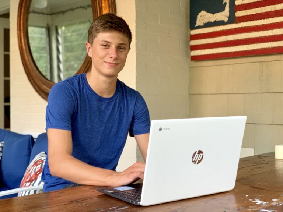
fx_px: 425
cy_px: 106
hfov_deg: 36.8
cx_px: 142
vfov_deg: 28.0
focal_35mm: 52
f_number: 2.4
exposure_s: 1/60
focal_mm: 6
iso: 320
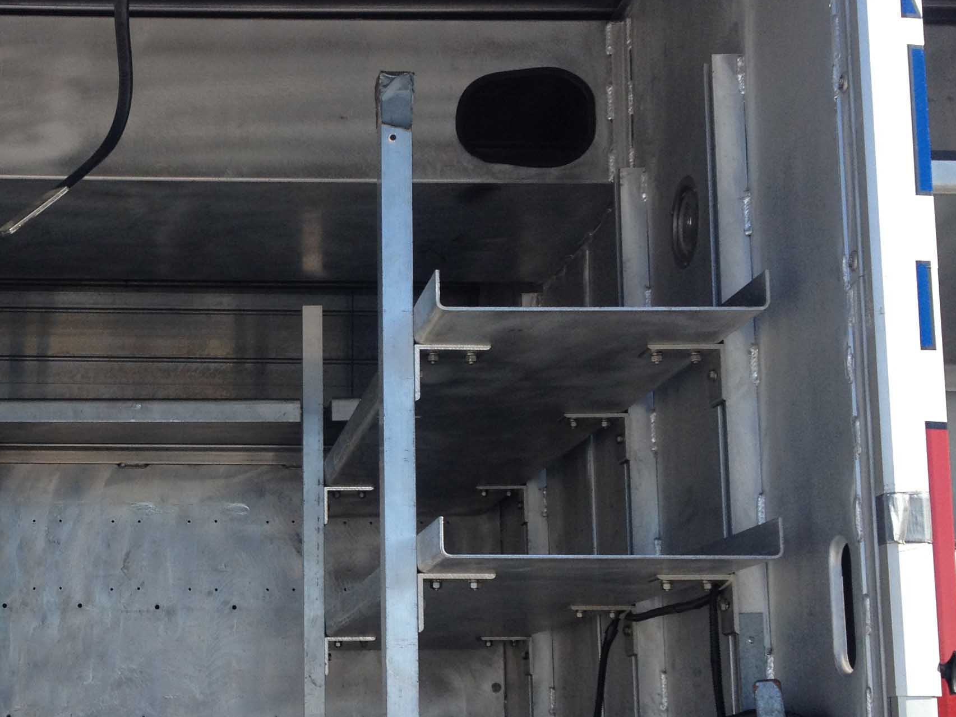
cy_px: 483
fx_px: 1850
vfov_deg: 21.8
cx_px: 188
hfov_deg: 28.3
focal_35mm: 67
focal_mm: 4.28
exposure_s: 1/1022
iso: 64
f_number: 2.4
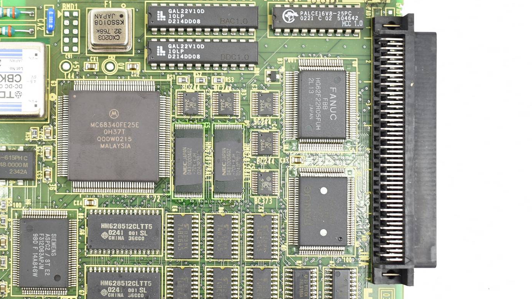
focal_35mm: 66
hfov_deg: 31.3
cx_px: 121
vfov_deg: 18.3
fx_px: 928
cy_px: 164
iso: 100
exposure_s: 1/15
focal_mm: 27
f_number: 4
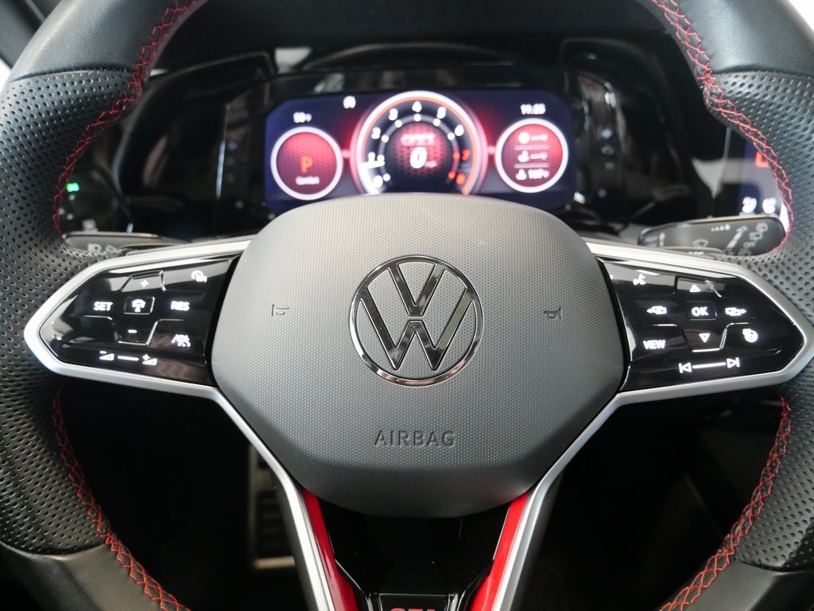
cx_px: 407
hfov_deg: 71.6
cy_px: 306
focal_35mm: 24
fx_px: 564
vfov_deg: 56.8
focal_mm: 12
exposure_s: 1/25
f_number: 3.5
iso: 3200
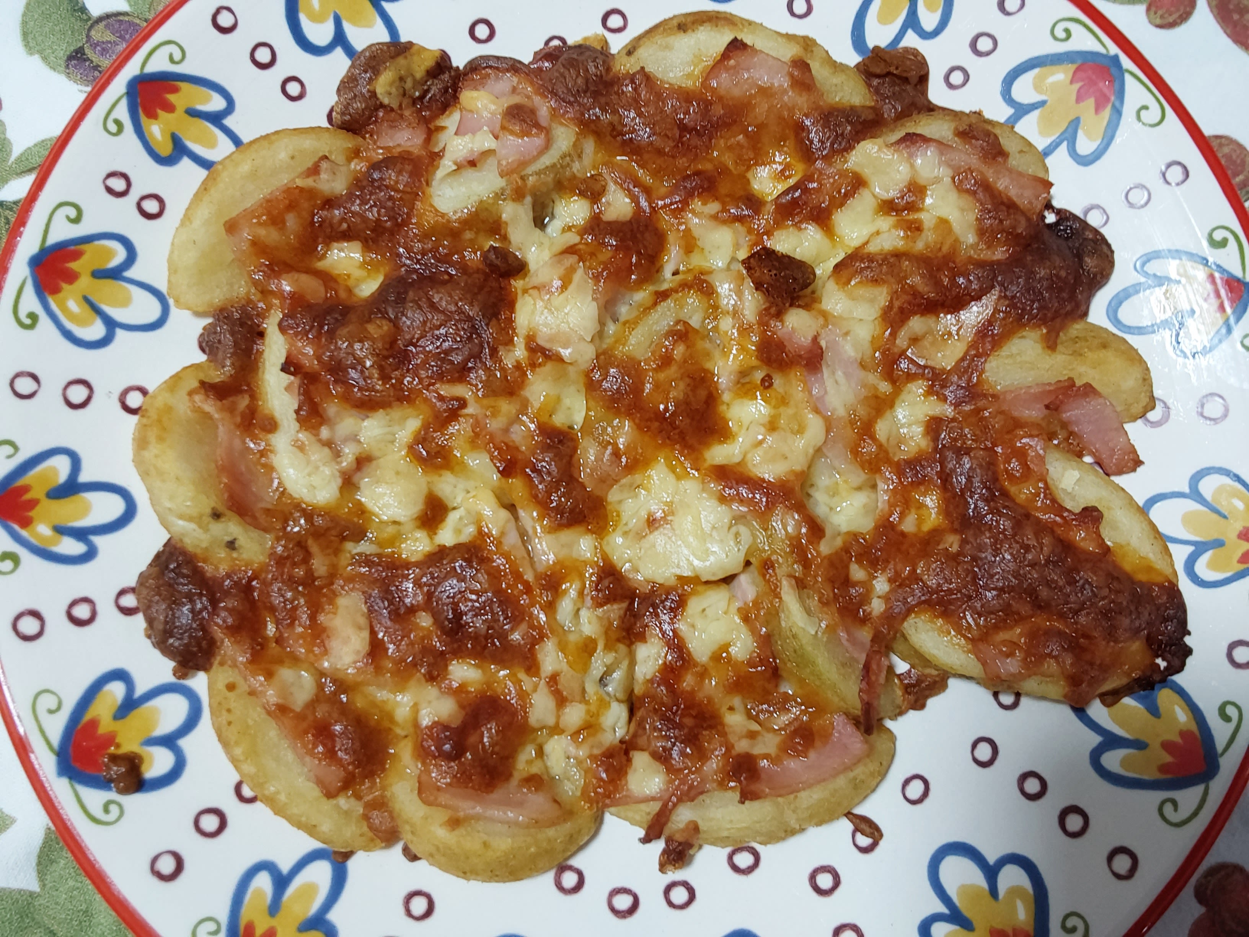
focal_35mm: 28
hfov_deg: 63.4
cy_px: 468
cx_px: 624
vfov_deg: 49.7
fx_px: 1010
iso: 200
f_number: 1.9
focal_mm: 2.9
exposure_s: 1/33
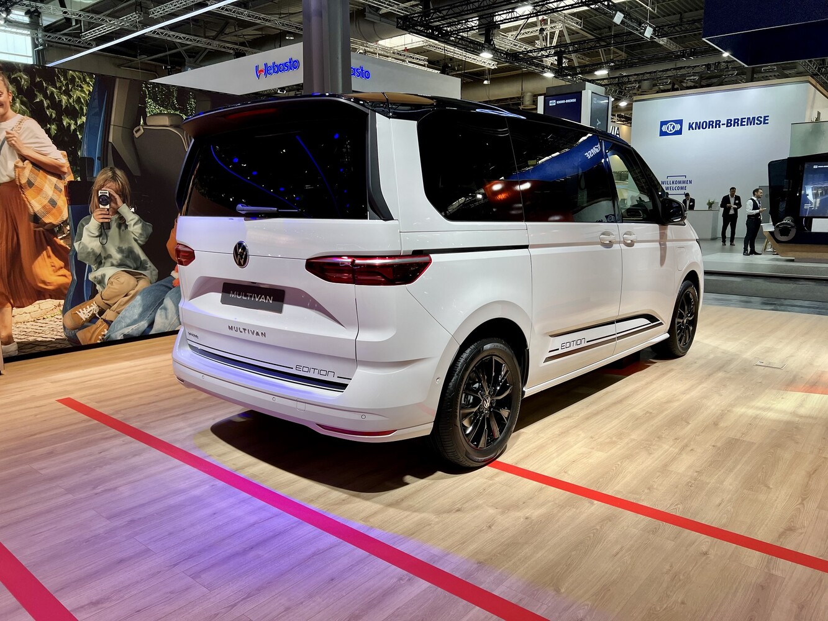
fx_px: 622
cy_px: 310
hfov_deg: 67.3
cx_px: 414
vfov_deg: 53.1
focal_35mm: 26
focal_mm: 5.7
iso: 50
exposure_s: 1/300
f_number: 1.5
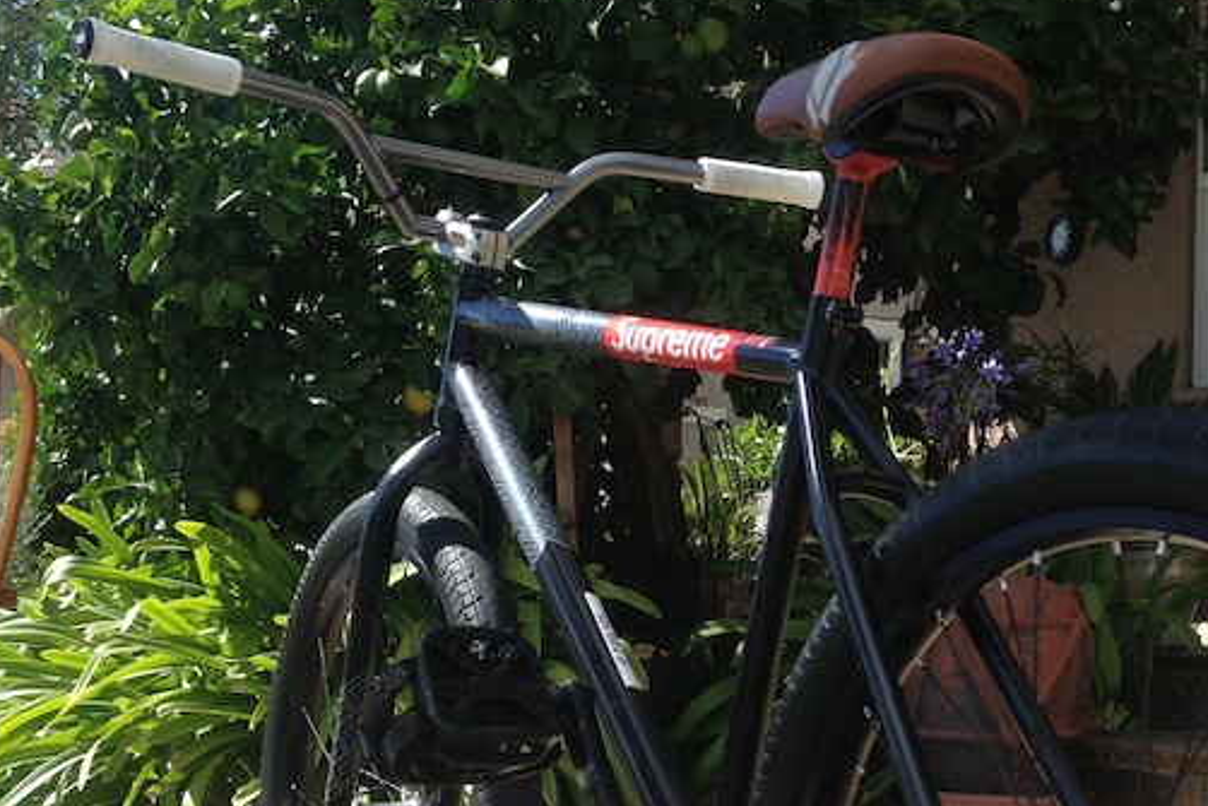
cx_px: 700
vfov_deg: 23.2
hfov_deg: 34.4
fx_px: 1947
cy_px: 580
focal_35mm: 58
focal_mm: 4.28
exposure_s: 1/699
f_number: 2.4
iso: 50
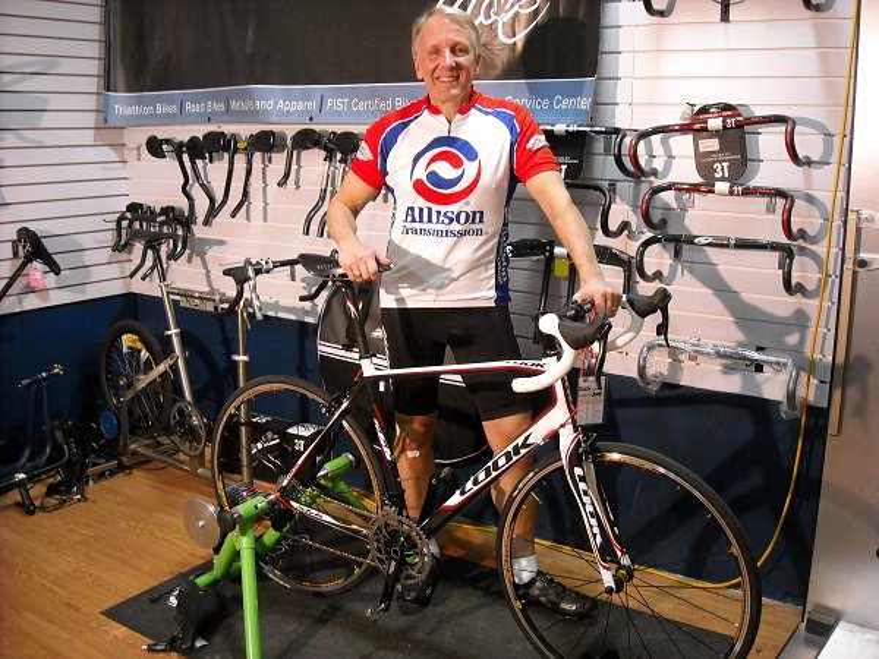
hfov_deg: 52.6
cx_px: 440
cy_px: 330
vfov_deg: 40.7
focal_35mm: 35
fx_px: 889
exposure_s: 1/31
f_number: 2.8
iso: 400
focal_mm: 5.7
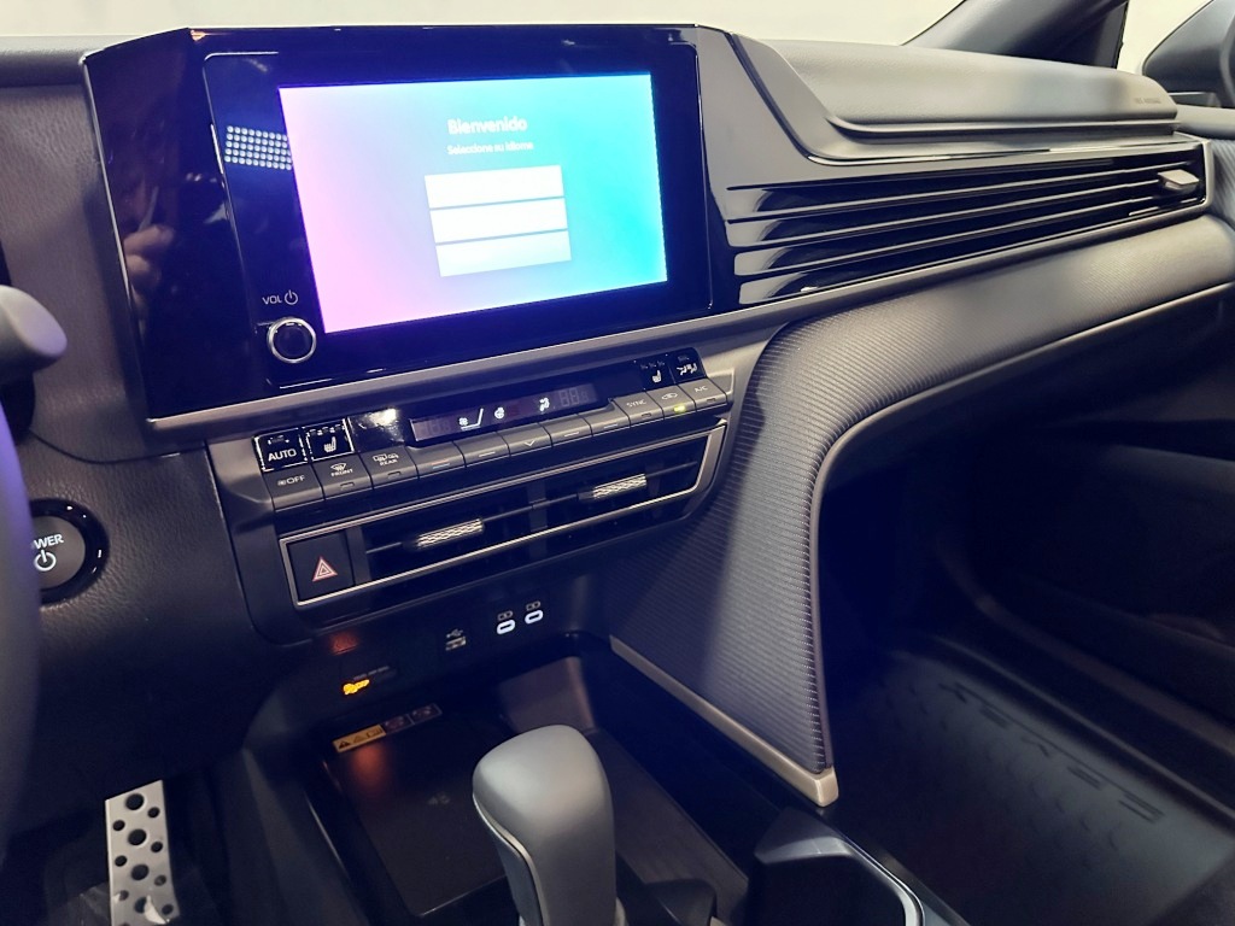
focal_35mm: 24
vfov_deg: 56.8
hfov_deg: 71.6
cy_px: 463
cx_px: 618
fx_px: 856
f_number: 1.78
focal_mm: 6.86
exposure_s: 1/40
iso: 1000
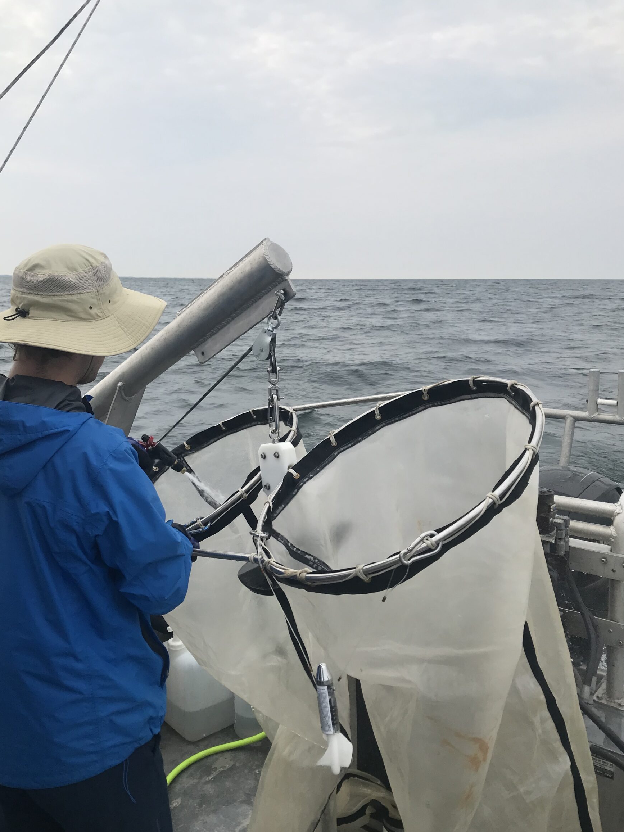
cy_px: 402
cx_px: 293
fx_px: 745
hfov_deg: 45.4
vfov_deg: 58.3
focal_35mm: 31
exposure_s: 1/1773
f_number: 1.8
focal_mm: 3.99
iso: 20
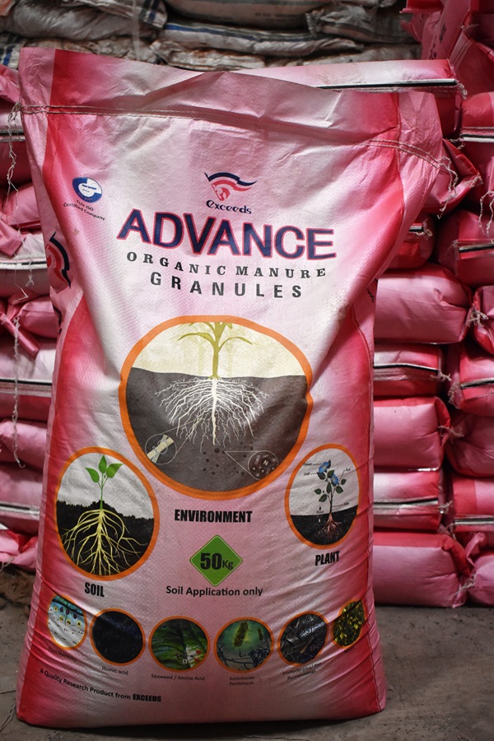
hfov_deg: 33.0
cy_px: 370
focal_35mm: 40
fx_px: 834
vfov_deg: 47.9
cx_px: 247
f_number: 4
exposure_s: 1/400
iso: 3200
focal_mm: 27
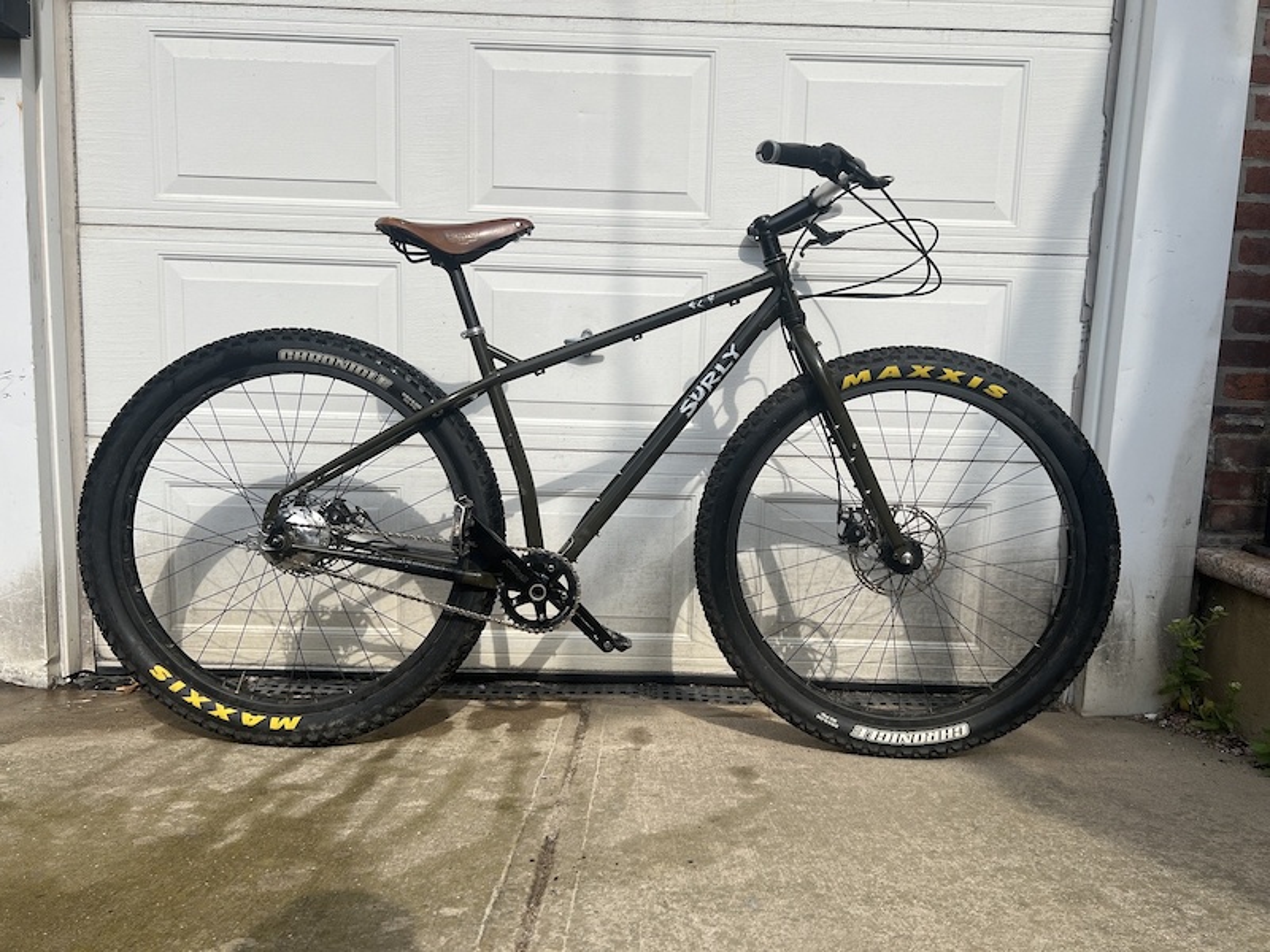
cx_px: 635
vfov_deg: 53.1
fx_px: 954
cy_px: 476
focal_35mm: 26
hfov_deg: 67.3
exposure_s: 1/6579
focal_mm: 5.7
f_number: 1.5
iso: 50
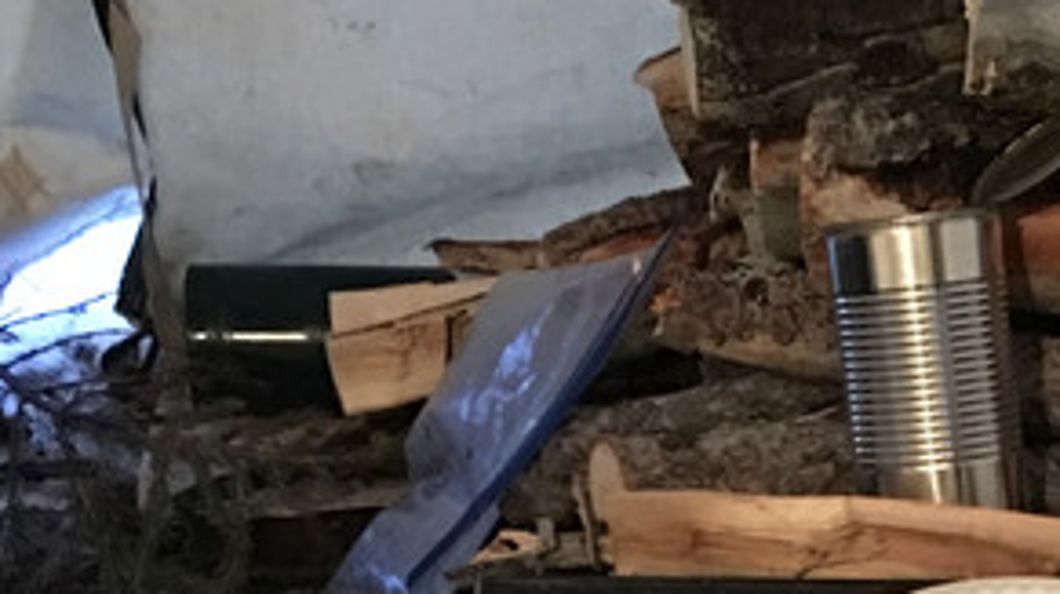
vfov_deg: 9.8
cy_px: 1101
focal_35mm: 116
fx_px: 3257
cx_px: 1036
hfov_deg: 18.1
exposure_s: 1/4
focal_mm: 4.15
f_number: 2.2
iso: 160
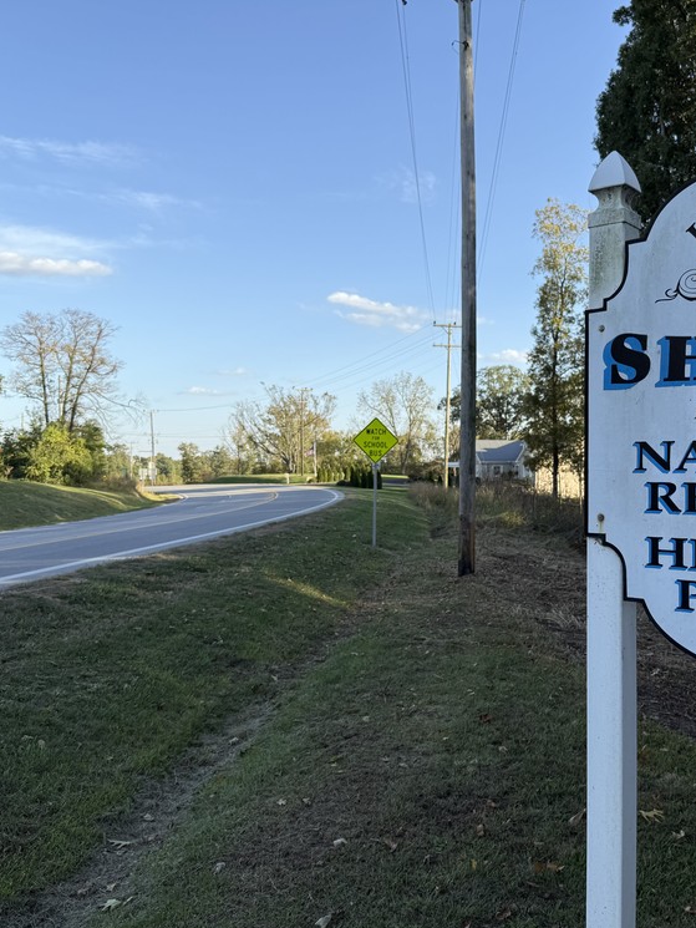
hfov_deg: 42.3
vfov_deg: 55.3
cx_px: 476
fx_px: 884
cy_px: 476
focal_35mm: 33
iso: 80
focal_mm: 6.76
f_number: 1.78
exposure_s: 1/2000
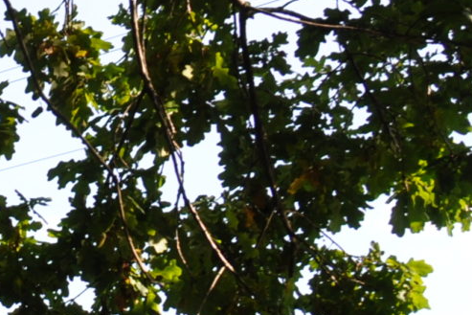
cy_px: 642
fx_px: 1836
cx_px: -543
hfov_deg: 12.5
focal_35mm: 140
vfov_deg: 9.2
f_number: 6.3
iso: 200
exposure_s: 1/160
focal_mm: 18
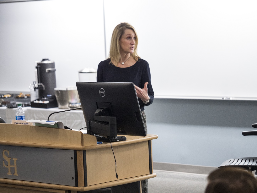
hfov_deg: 14.1
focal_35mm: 140
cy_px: 96
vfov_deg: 10.6
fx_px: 1039
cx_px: 128
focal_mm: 70
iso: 1600
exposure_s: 1/50
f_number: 2.8
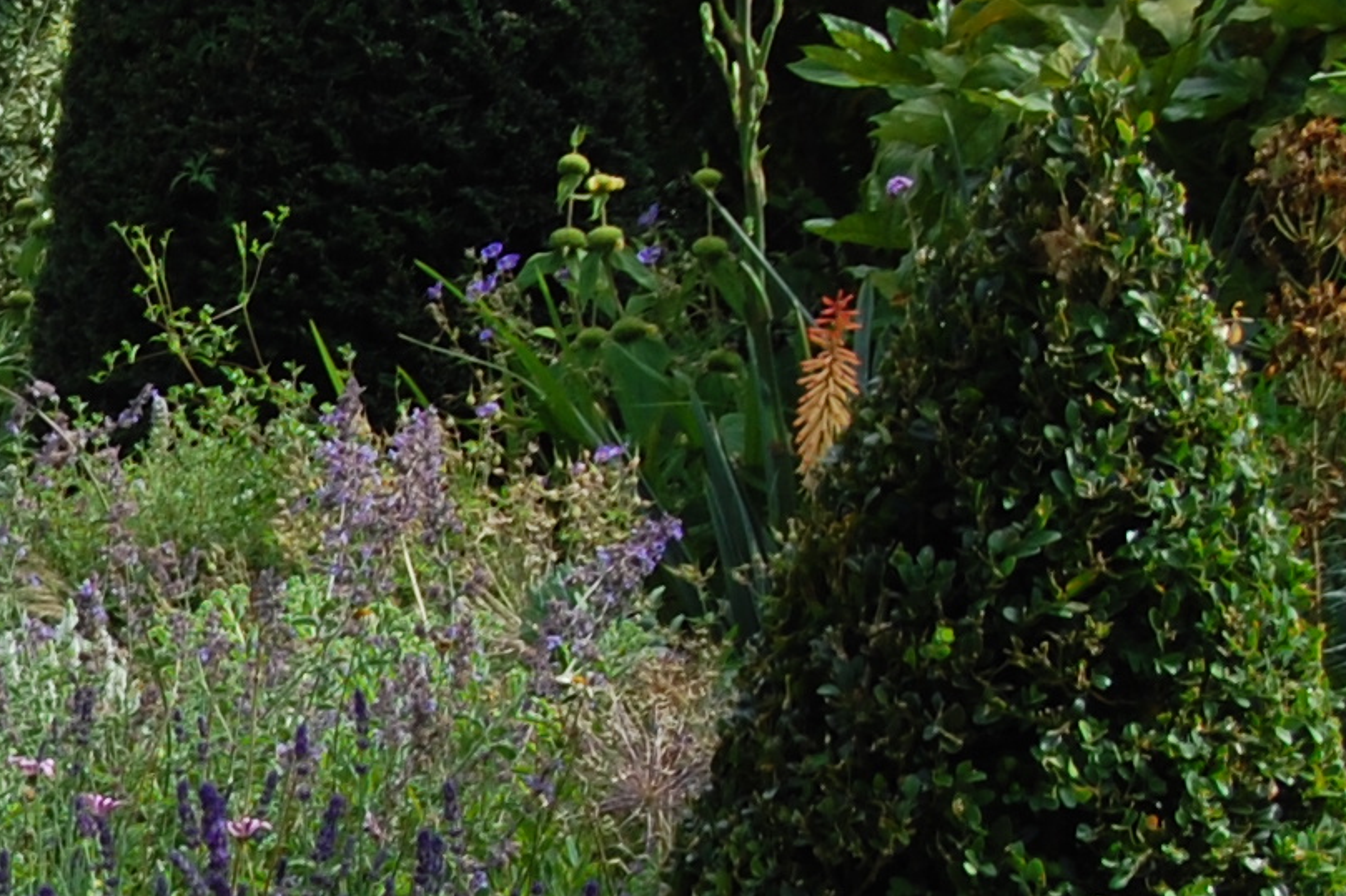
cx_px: -952
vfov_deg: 5.5
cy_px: 951
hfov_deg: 8.0
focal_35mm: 251
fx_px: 9377
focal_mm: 45
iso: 200
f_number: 9
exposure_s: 1/320
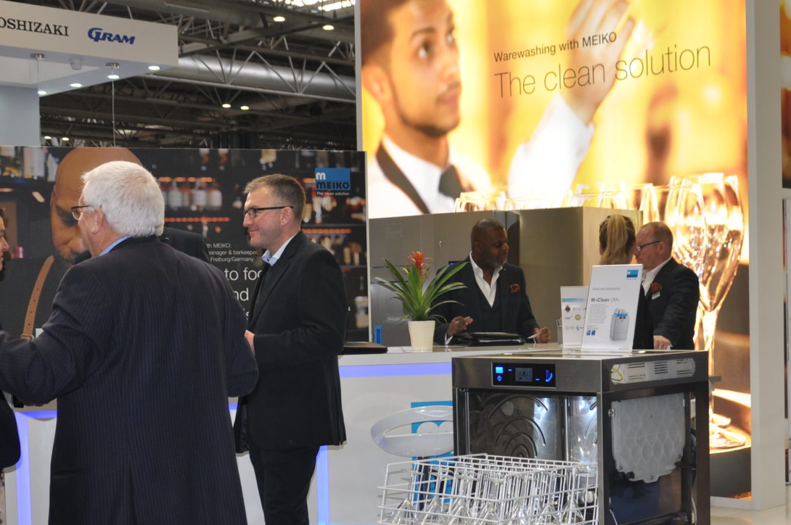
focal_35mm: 62
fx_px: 1361
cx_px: 466
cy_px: 356
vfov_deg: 21.8
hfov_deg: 32.3
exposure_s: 1/60
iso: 200
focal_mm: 22
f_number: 3.8
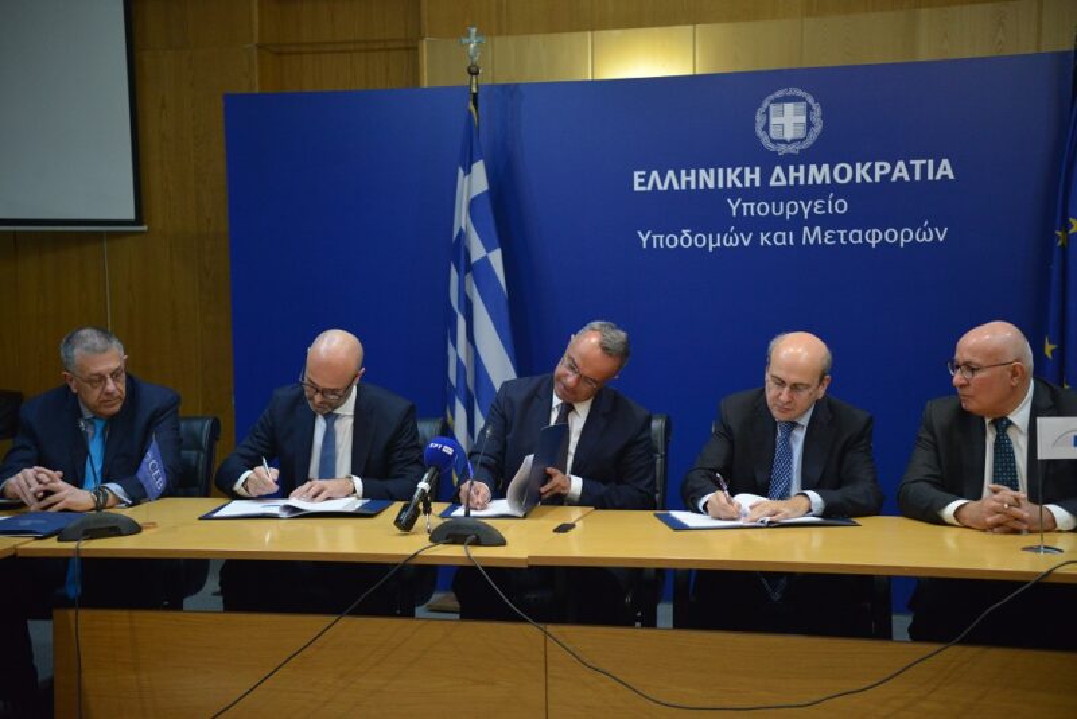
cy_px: 360
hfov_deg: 36.2
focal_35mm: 55
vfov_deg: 24.6
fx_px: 1646
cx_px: 538
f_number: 3.2
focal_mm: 55
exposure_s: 1/200
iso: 4000
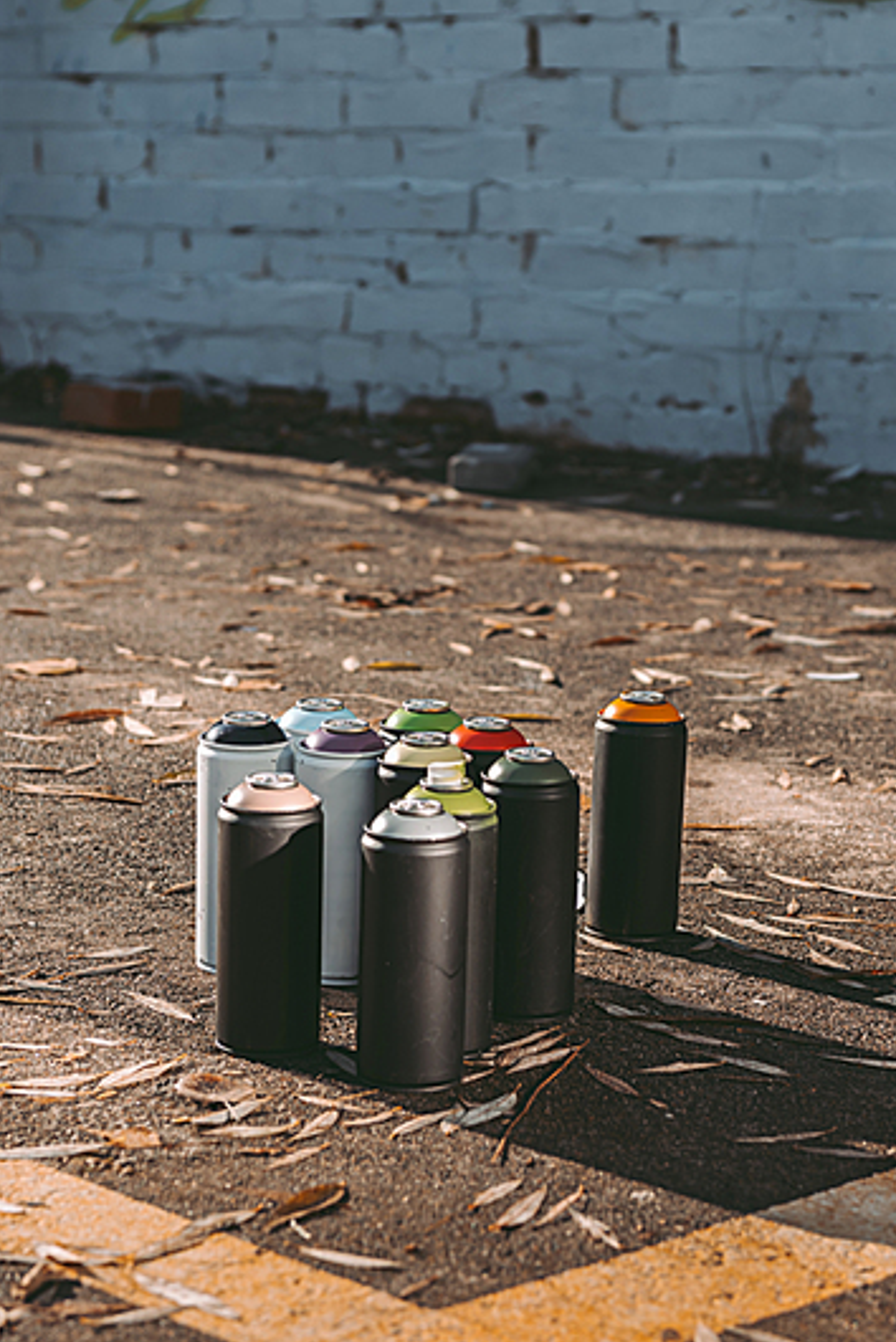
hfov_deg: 13.8
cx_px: 448
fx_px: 3691
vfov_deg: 20.6
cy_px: 553
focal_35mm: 99
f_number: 4.5
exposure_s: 1/500
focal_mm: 70
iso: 100
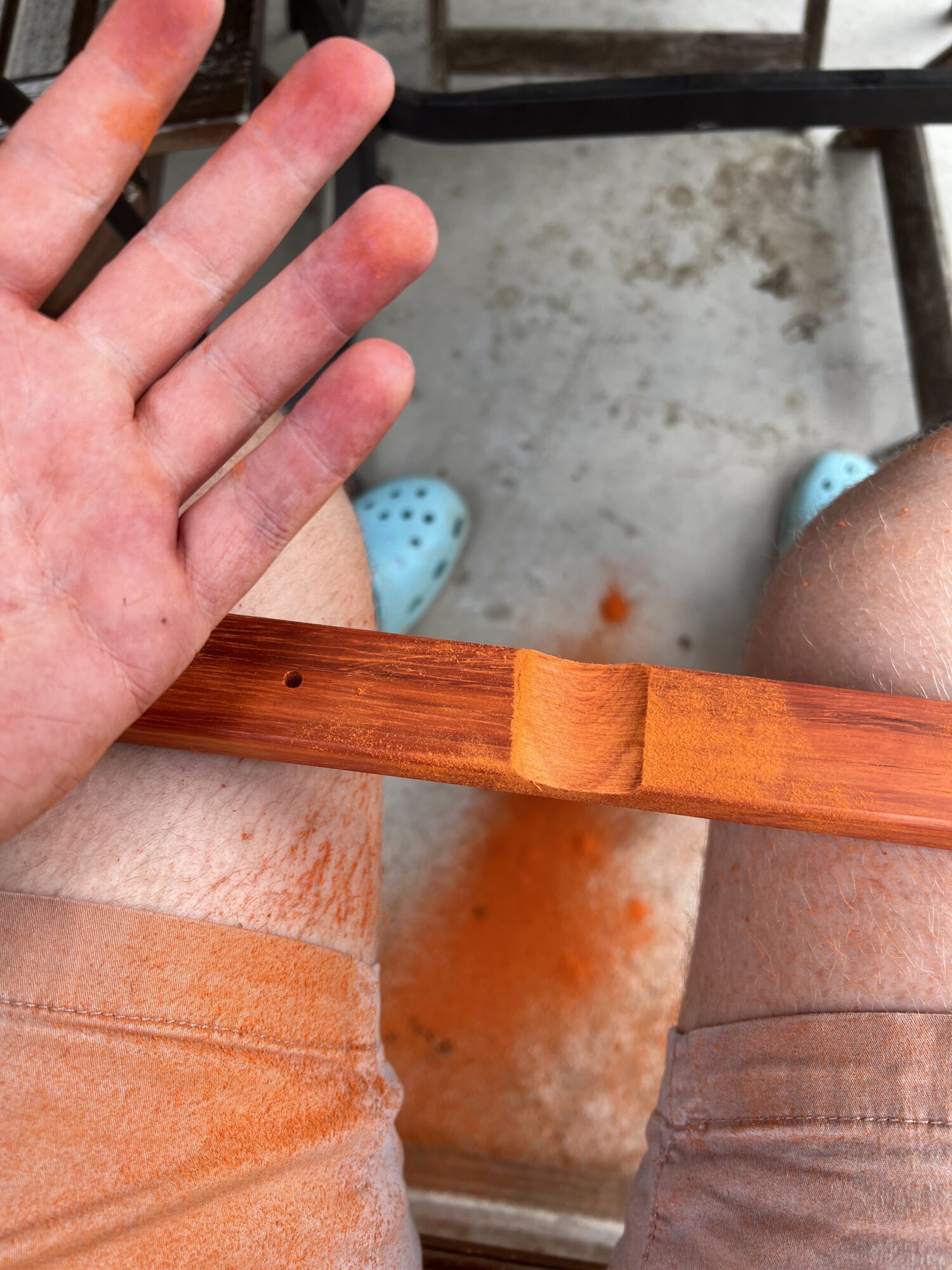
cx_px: 476
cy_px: 635
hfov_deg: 53.1
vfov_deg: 67.3
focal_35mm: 26
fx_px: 953
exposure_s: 1/121
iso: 40
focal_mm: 5.7
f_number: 1.5
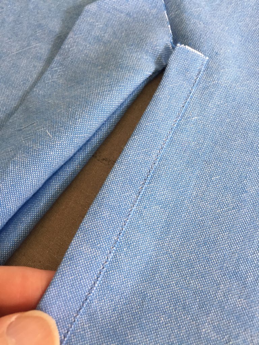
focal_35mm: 29
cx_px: 130
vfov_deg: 61.7
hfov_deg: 48.2
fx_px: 289
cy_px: 172
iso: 64
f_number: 2.2
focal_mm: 4.15
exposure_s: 1/30
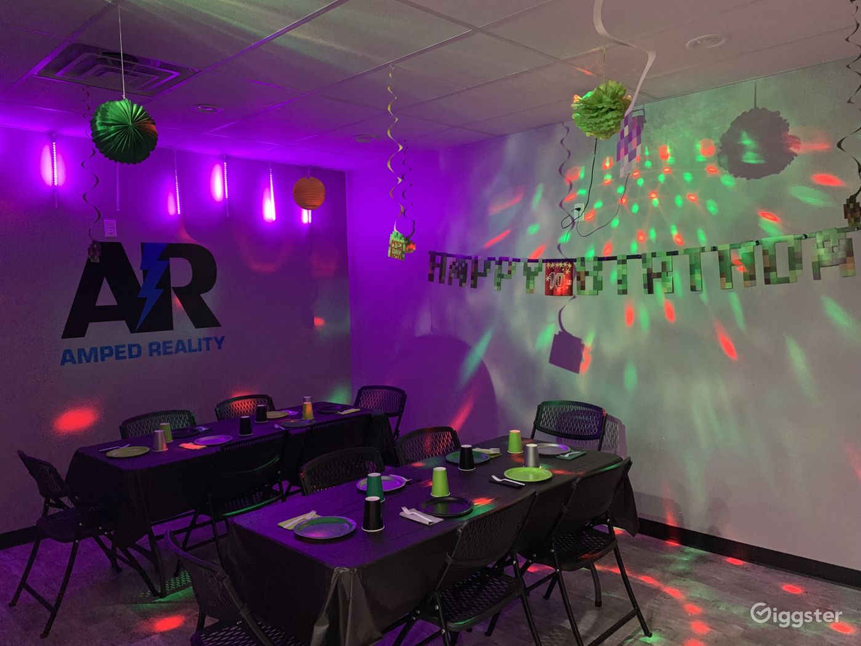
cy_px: 323
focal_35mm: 26
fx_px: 647
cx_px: 430
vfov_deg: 53.1
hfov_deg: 67.3
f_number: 1.8
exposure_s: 1/30
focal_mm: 4.25
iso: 400
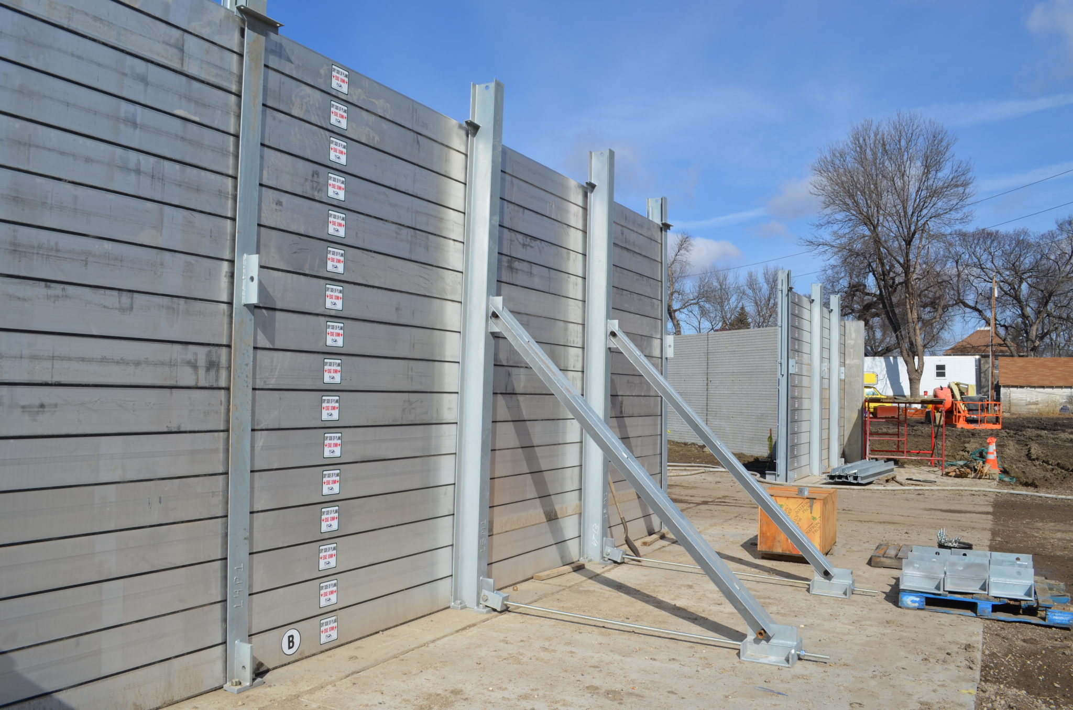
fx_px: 803
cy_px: 355
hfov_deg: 67.5
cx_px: 536
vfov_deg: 47.7
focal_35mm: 27
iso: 100
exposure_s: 1/320
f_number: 9
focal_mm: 18
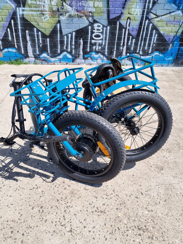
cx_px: 92
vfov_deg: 67.3
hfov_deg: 53.1
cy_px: 122
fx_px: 183
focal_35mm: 26
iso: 50
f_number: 1.8
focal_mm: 5.4
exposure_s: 1/2416
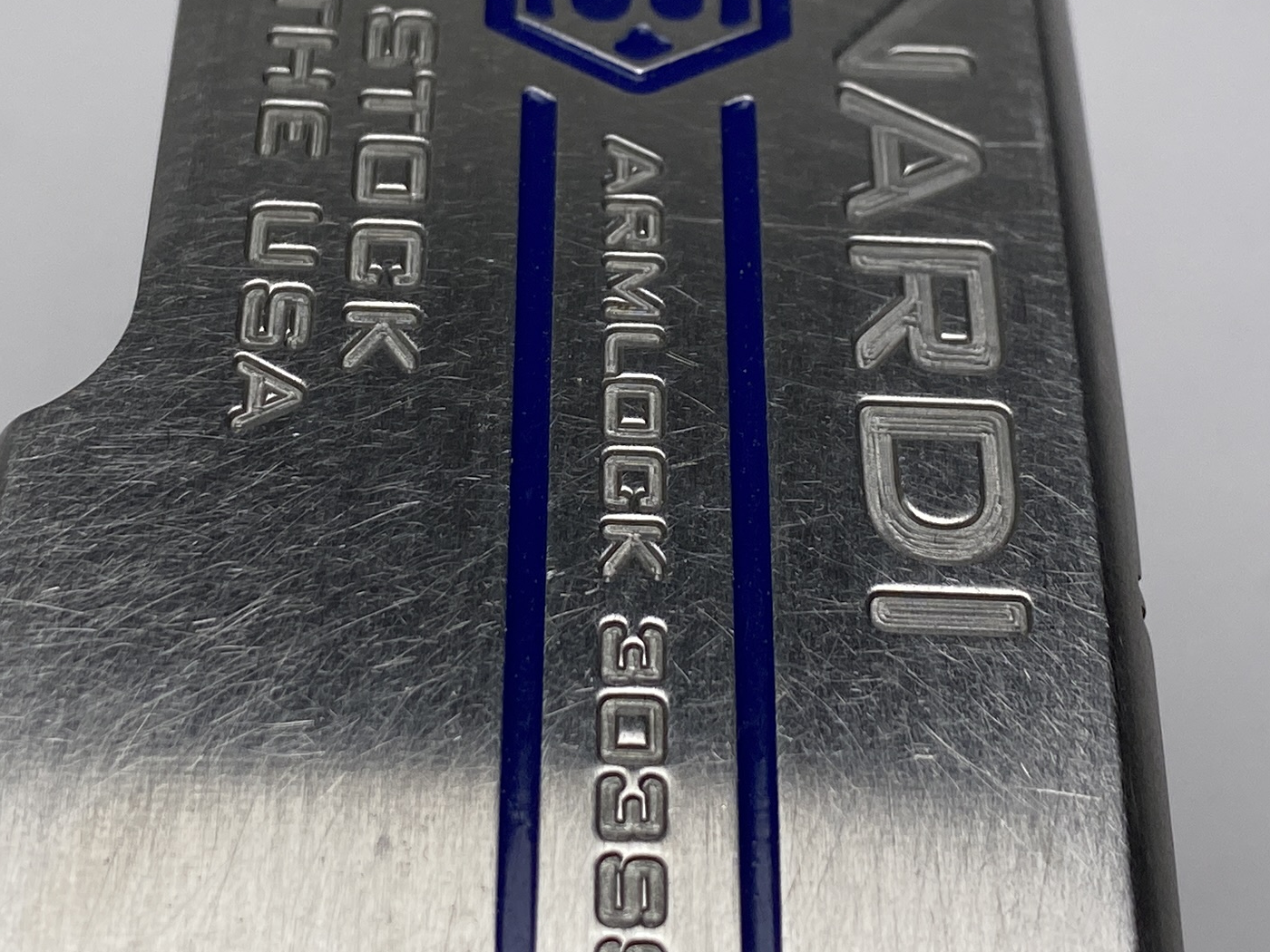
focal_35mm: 72
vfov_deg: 20.4
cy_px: 298
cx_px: 608
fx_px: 2642
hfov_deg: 27.0
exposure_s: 1/568
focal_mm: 4.25
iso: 32
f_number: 1.8
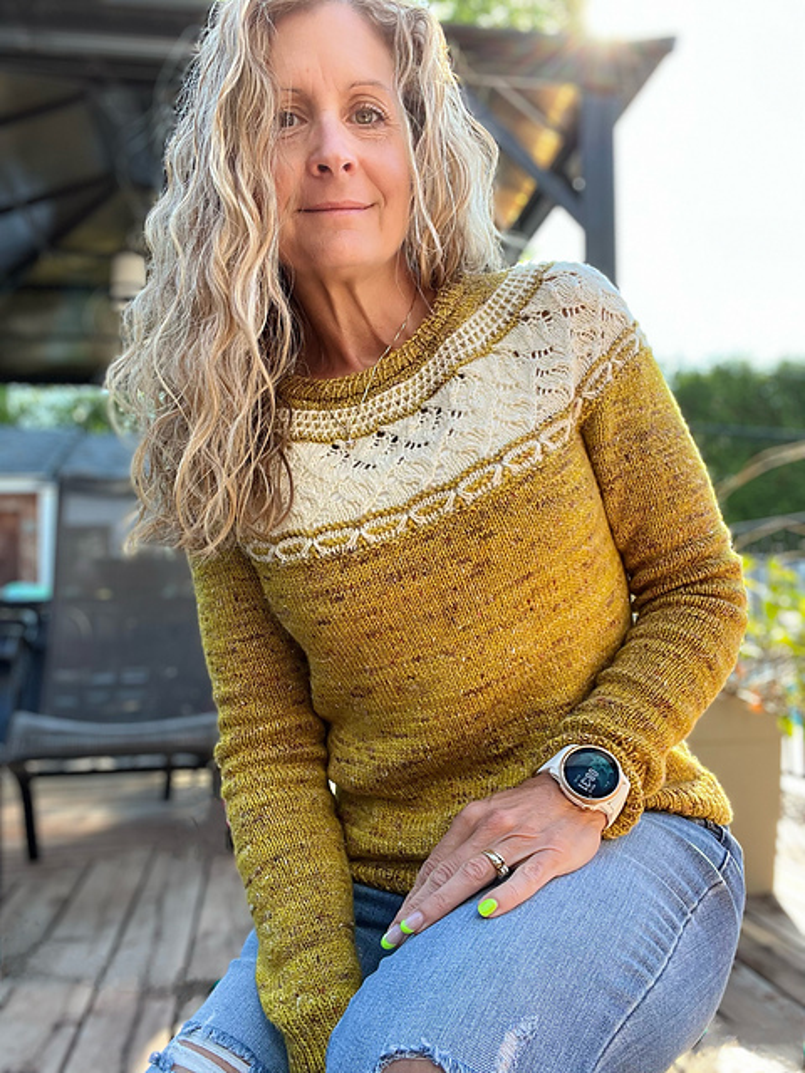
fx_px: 930
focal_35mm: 30
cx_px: 402
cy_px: 536
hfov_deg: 46.8
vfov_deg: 60.0
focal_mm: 2.71
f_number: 2.2
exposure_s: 1/121
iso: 40
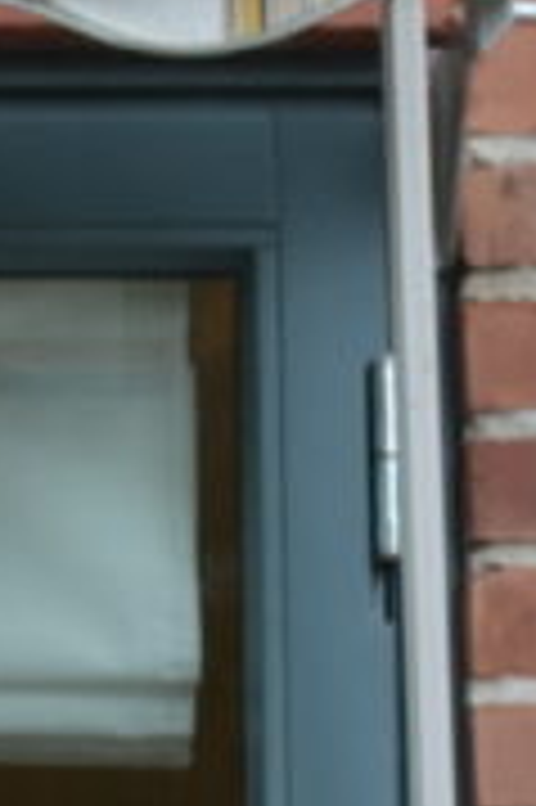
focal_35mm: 301
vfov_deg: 6.7
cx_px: -939
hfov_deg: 4.4
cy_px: 1346
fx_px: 6732
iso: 400
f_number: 5.6
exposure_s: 1/125
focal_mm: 35
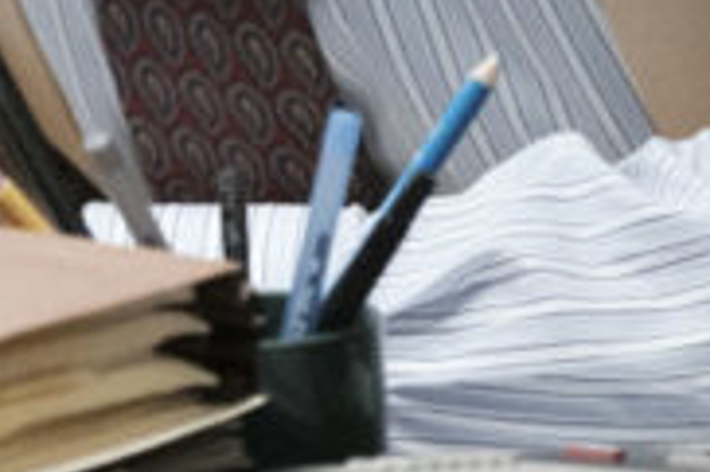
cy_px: -589
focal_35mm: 822
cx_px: -620
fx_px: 16197
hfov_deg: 2.5
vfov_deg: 1.7
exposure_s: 1/125
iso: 6400
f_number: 2.8
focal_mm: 110.6
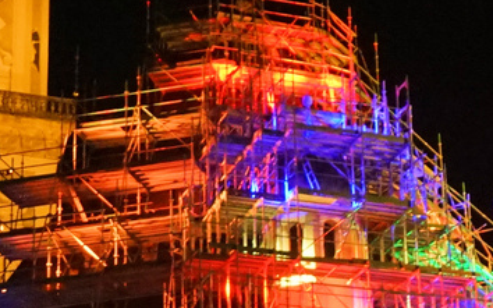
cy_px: 277
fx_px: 1880
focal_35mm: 140
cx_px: 465
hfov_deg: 14.7
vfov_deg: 9.3
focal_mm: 20
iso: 3200
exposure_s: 1/25
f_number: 3.5
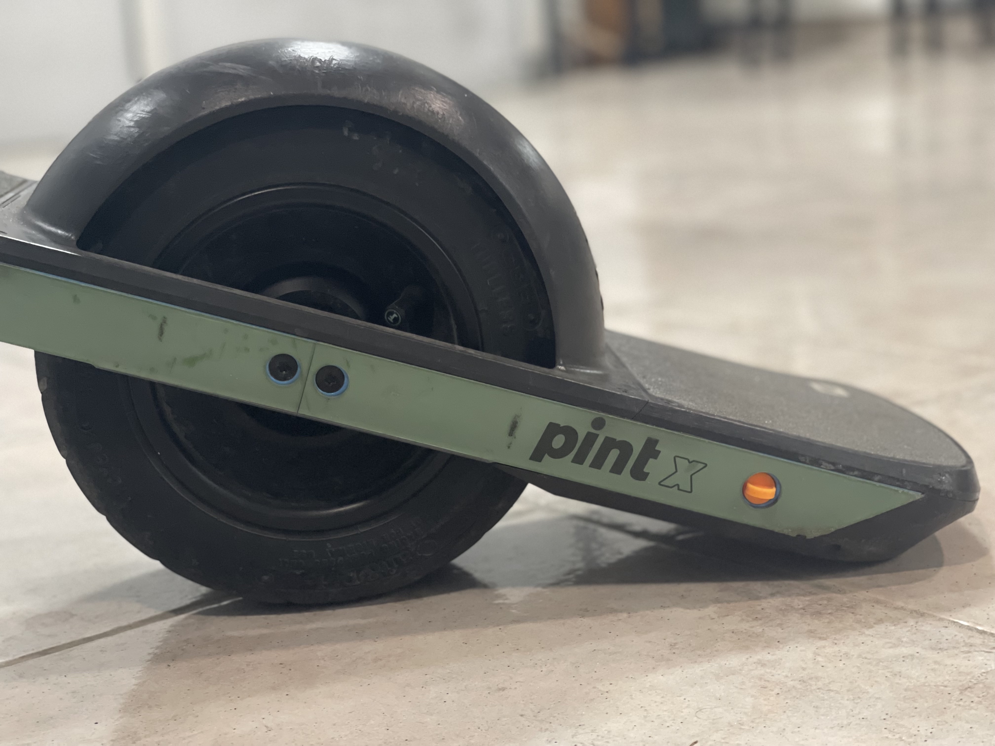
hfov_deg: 30.3
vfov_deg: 22.9
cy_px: 373
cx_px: 498
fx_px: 1840
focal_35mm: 64
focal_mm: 7.5
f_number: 2.2
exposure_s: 1/24
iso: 320
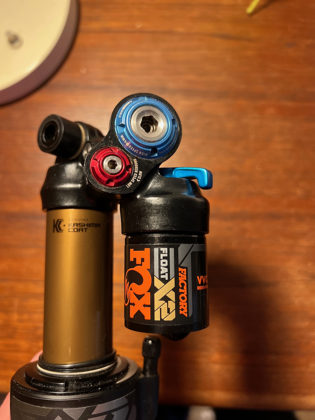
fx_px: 315
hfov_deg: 53.1
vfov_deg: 67.3
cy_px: 210
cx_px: 158
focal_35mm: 26
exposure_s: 1/50
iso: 250
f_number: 1.5
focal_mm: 5.7
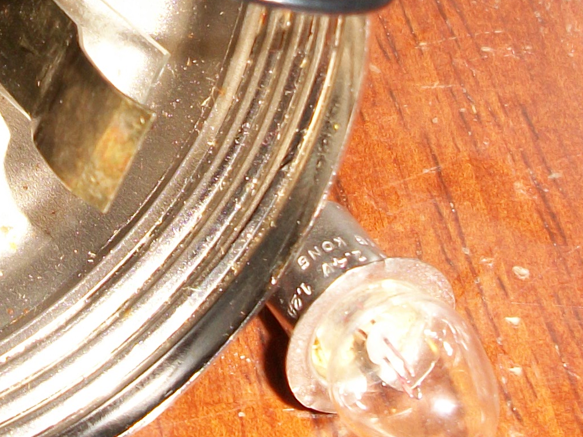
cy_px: 65
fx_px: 2122
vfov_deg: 11.7
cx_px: 159
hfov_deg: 15.6
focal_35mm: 126
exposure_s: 1/30
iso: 80
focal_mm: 6.3
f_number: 3.1
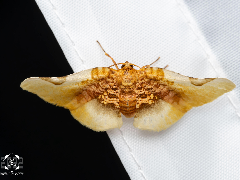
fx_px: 790
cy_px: 90
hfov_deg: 17.3
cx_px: 129
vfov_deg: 13.0
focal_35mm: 114
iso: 200
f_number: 14
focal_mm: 105
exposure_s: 1/200
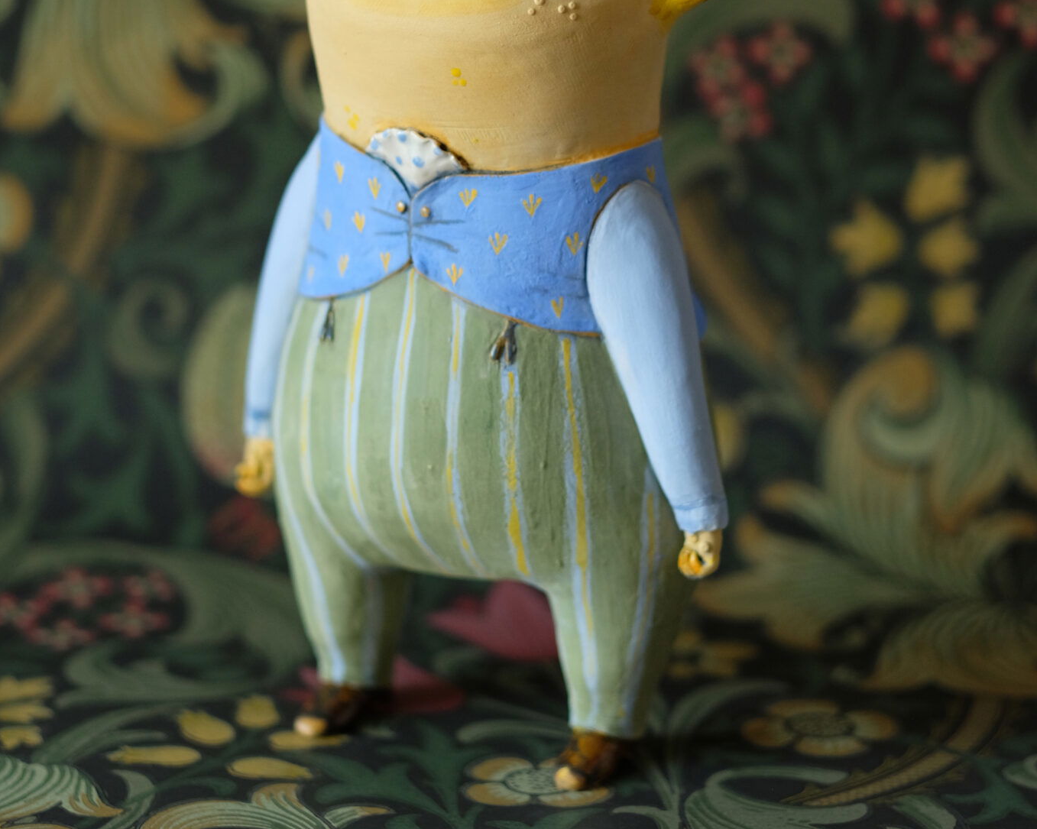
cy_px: 206
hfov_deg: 16.2
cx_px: 520
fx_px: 3651
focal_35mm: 119
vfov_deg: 12.9
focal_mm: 56
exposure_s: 1/500
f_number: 2
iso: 800
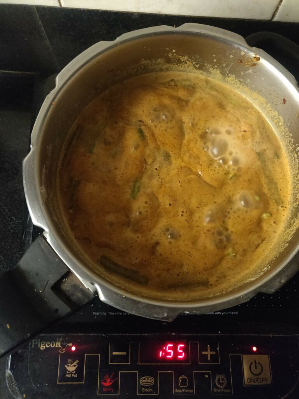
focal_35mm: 25
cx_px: 150
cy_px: 200
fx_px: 288
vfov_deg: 69.4
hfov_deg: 54.9
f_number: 1.7
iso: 4000
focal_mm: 4.25
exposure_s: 1/20
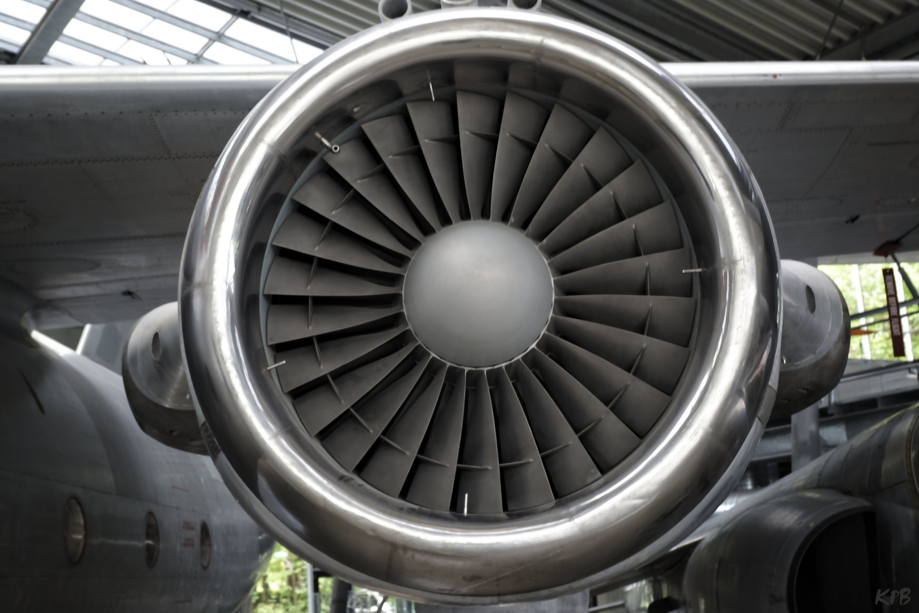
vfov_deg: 25.8
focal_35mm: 52
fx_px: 1340
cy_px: 306
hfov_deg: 37.9
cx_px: 460
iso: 100
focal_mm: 35
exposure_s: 1/5
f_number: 5.6
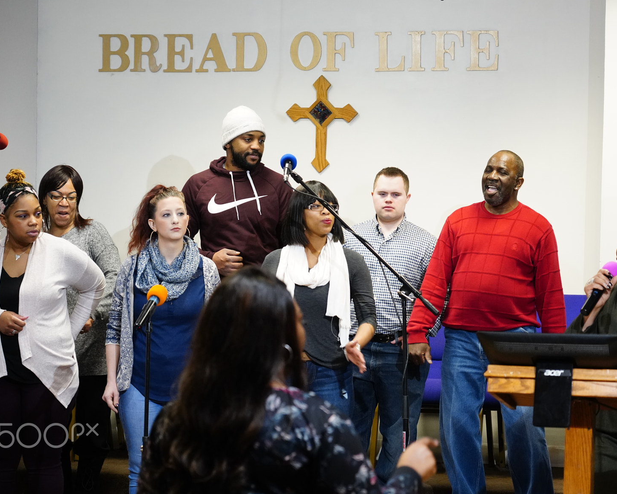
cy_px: 217
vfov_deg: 14.5
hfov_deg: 18.1
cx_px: 399
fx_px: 1936
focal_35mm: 106
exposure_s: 1/160
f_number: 4
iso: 4000
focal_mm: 80
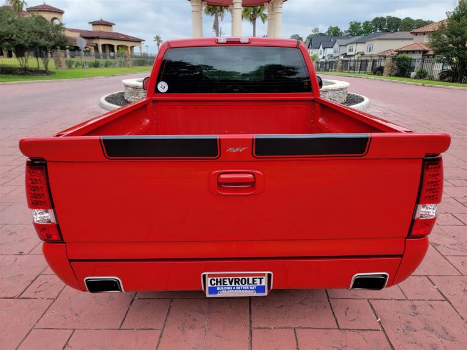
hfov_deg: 71.6
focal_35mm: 24
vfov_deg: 56.8
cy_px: 175
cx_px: 234
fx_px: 324
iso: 16
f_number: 1.8
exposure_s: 1/375
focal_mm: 6.7
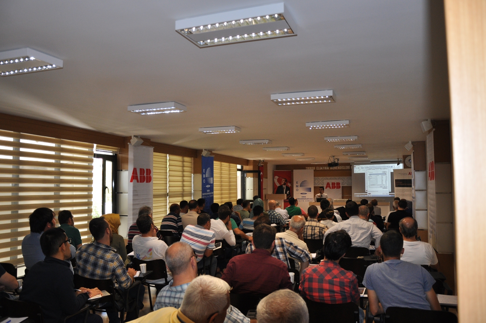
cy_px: 162
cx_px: 243
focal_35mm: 27
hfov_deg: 67.4
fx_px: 364
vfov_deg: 47.8
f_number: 3.5
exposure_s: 1/125
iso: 500
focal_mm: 18
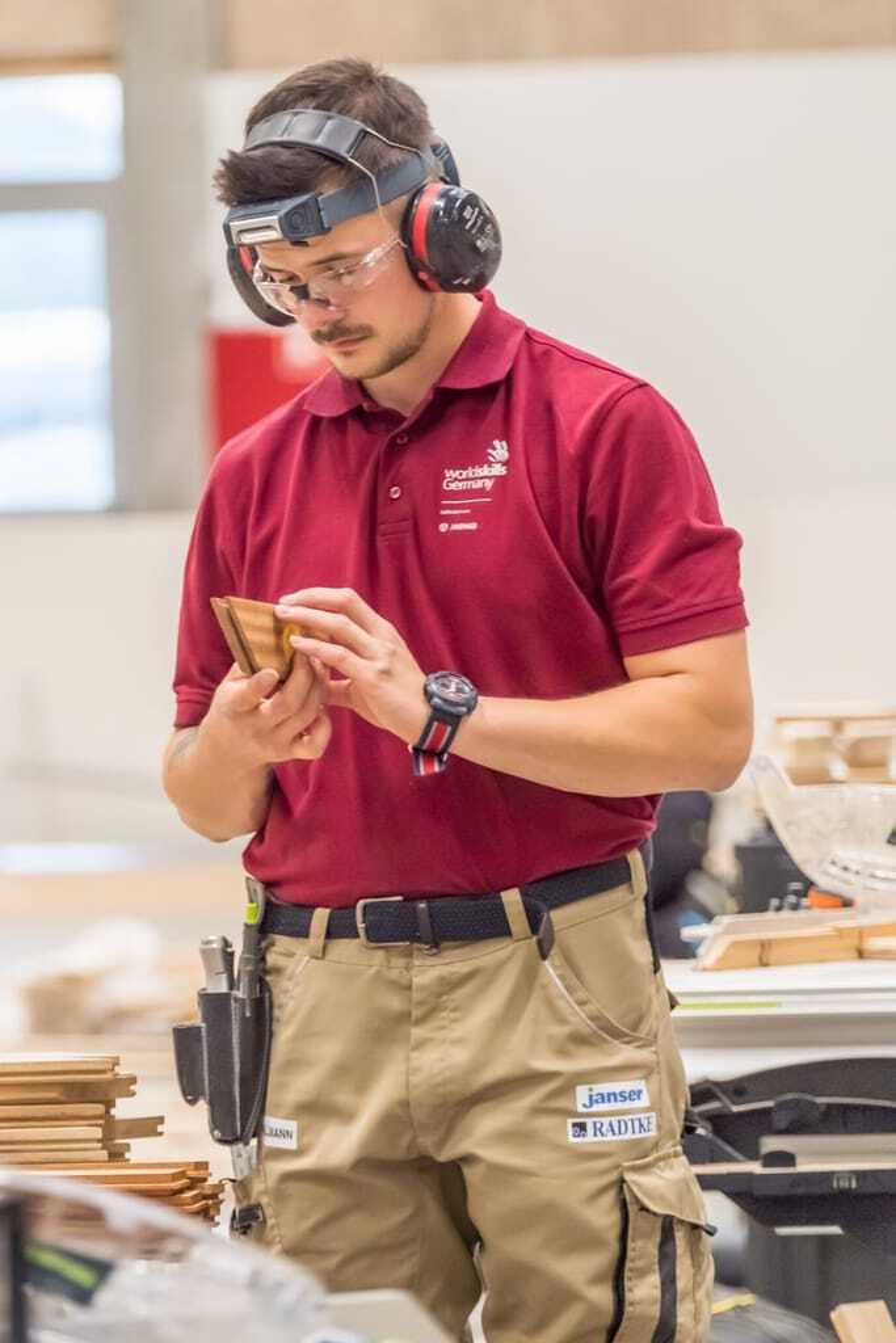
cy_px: 672
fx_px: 6680
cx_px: 448
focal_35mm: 179
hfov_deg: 7.7
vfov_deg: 11.5
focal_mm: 119.2
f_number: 2.8
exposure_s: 1/80
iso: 800
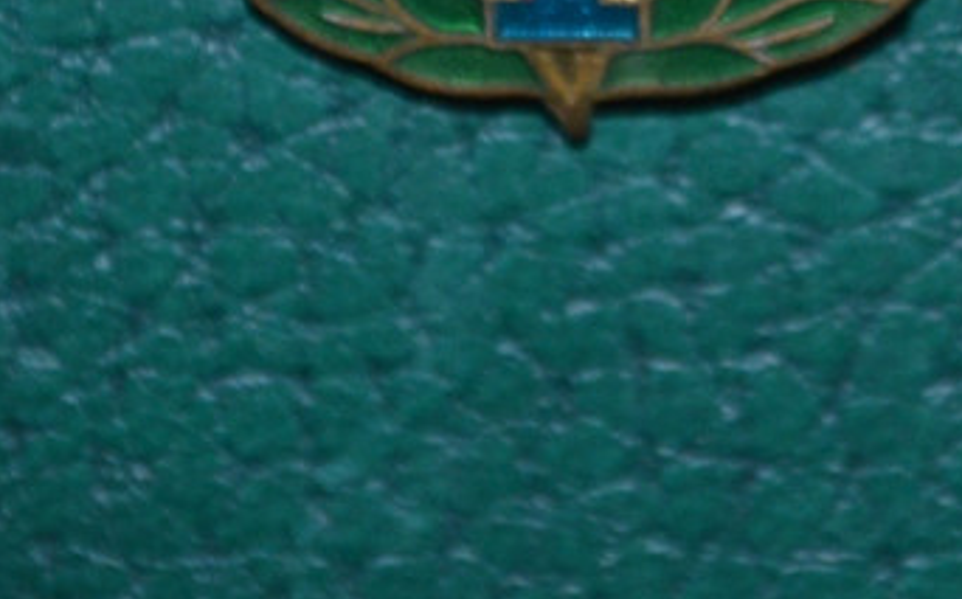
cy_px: -323
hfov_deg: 7.1
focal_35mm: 297
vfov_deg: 4.4
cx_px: 765
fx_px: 7774
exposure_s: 1/60
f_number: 5.6
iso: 1400
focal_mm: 55
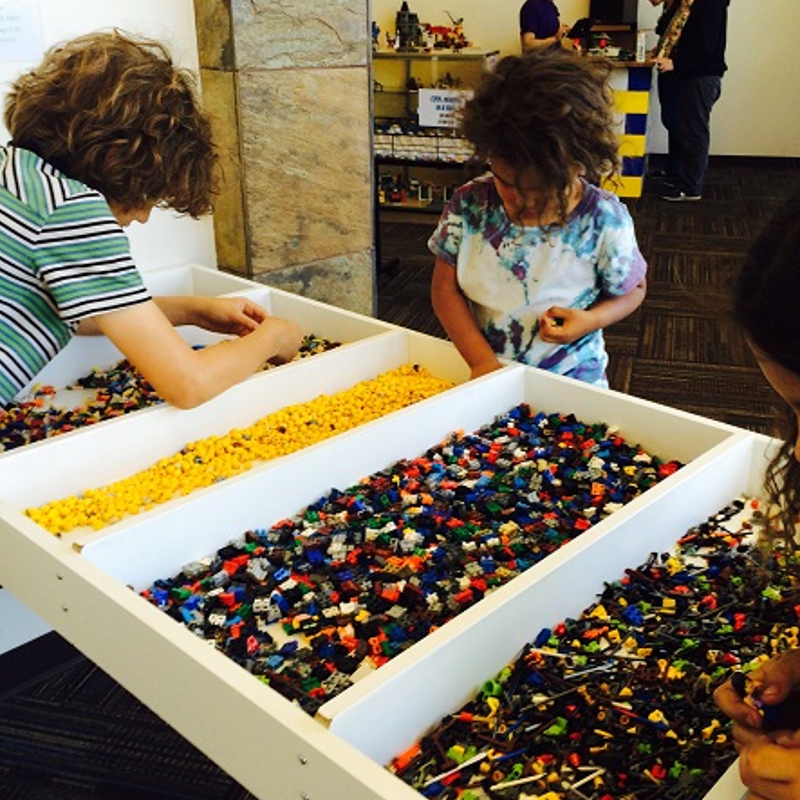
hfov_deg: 47.1
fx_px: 915
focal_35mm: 35
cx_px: 451
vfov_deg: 47.2
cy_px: 404
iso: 40
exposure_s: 1/60
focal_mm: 4.15
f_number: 2.2
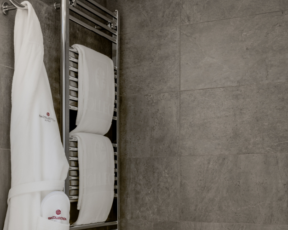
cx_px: 42
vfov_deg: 22.8
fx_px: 562
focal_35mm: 66
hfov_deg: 27.9
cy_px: 189
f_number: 11
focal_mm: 22
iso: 64
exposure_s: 1/4
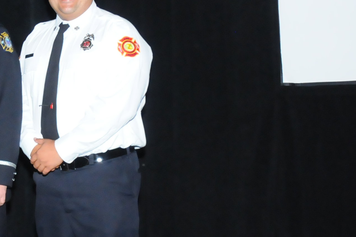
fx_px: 820
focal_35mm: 83
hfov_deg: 22.8
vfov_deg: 16.4
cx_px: -54
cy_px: 159
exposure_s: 1/250
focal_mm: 22
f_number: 9
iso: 2200
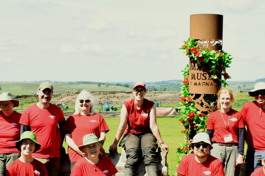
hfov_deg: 27.7
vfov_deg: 18.3
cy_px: 161
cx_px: 144
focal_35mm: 73
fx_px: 537
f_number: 10
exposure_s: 1/100
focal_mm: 24
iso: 100
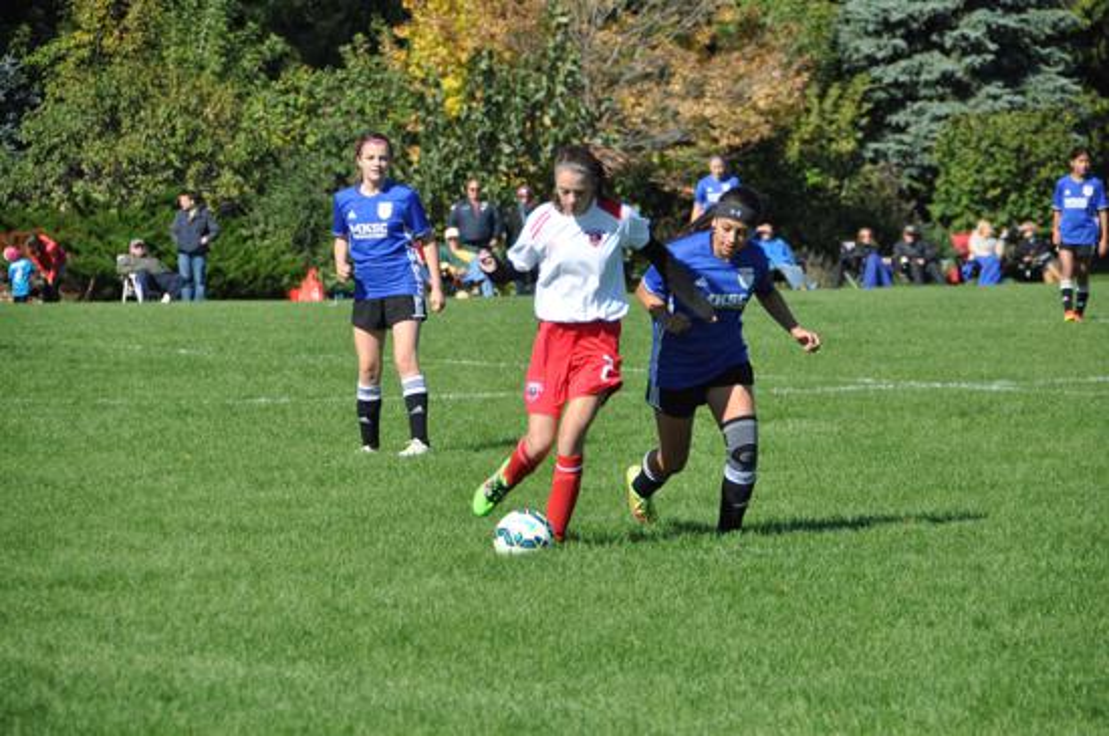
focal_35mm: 202
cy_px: 368
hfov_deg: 10.2
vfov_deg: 6.8
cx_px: 554
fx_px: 6229
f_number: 6.3
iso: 400
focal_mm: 135
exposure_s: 1/1600
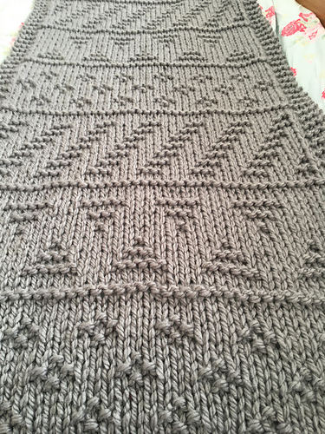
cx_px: 162
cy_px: 217
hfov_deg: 48.2
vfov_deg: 61.7
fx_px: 363
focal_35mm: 29
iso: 64
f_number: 2.2
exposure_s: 1/33
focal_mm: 4.15
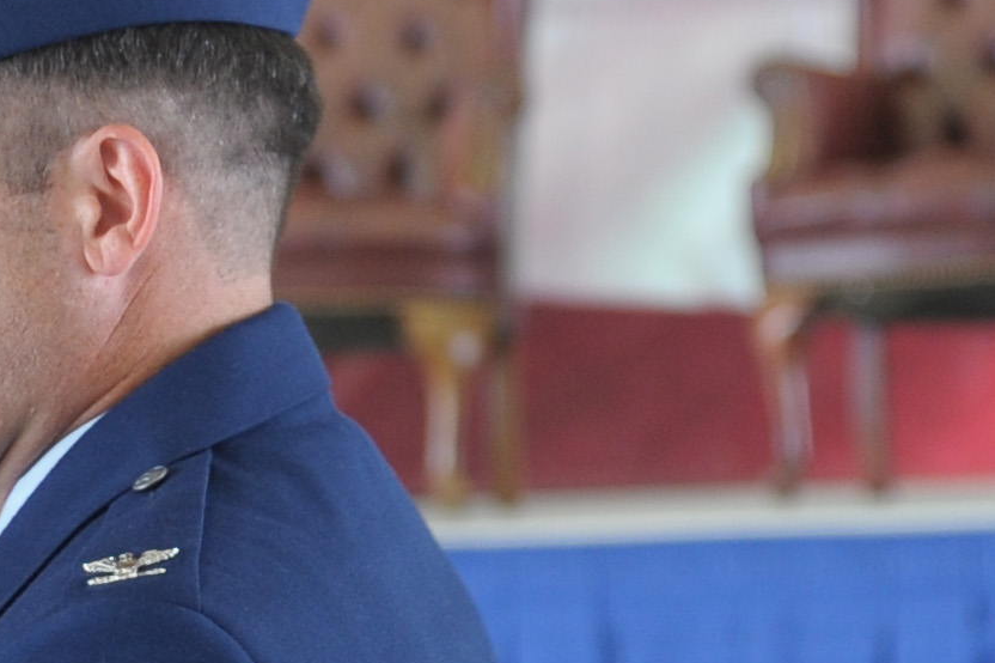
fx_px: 12156
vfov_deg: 3.1
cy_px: 777
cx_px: -848
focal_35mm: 440
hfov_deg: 4.6
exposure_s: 1/60
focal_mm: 86
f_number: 4.5
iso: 800
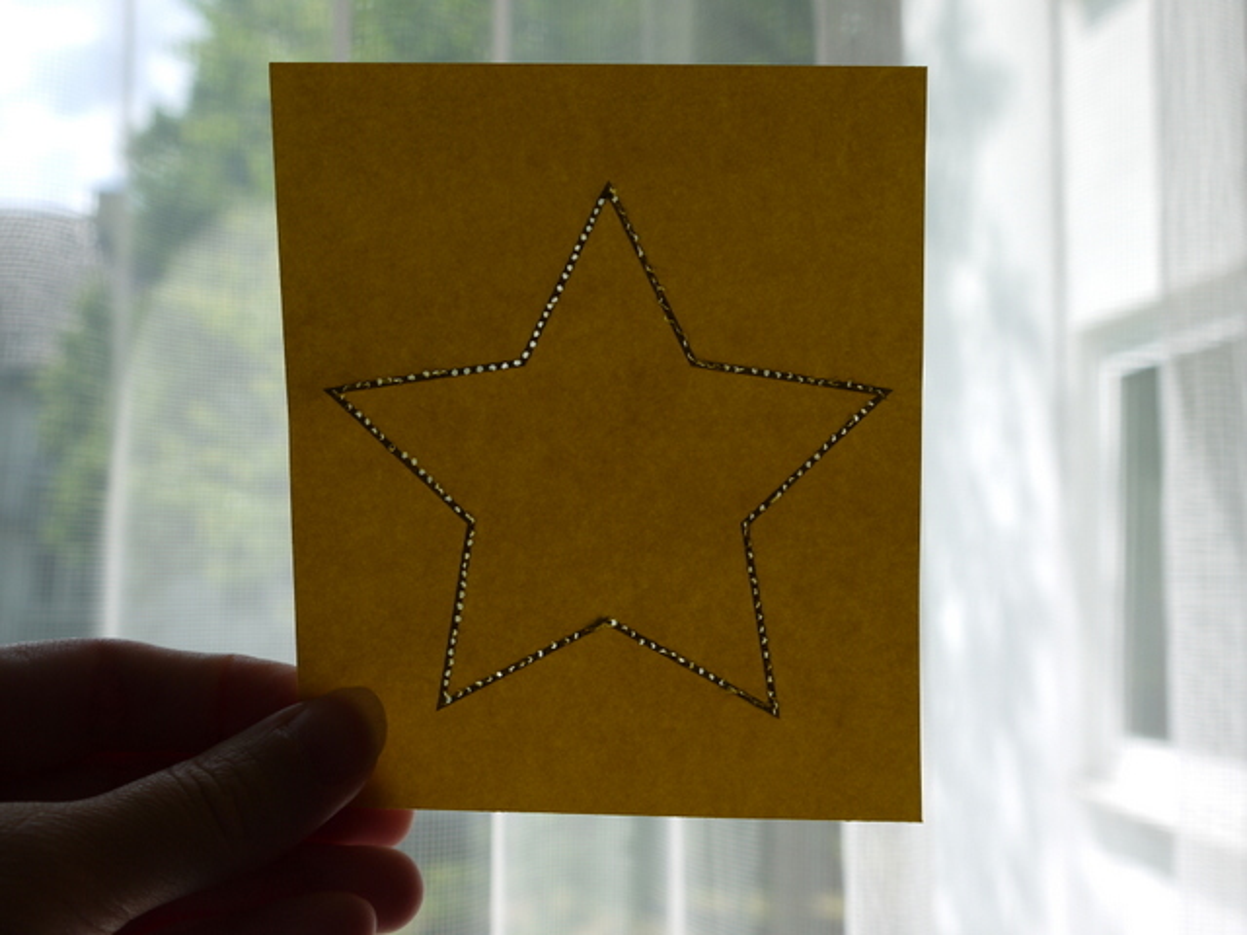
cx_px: 624
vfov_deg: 34.3
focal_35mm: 42
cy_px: 468
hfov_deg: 44.8
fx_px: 1513
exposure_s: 1/250
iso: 100
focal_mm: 21
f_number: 6.3
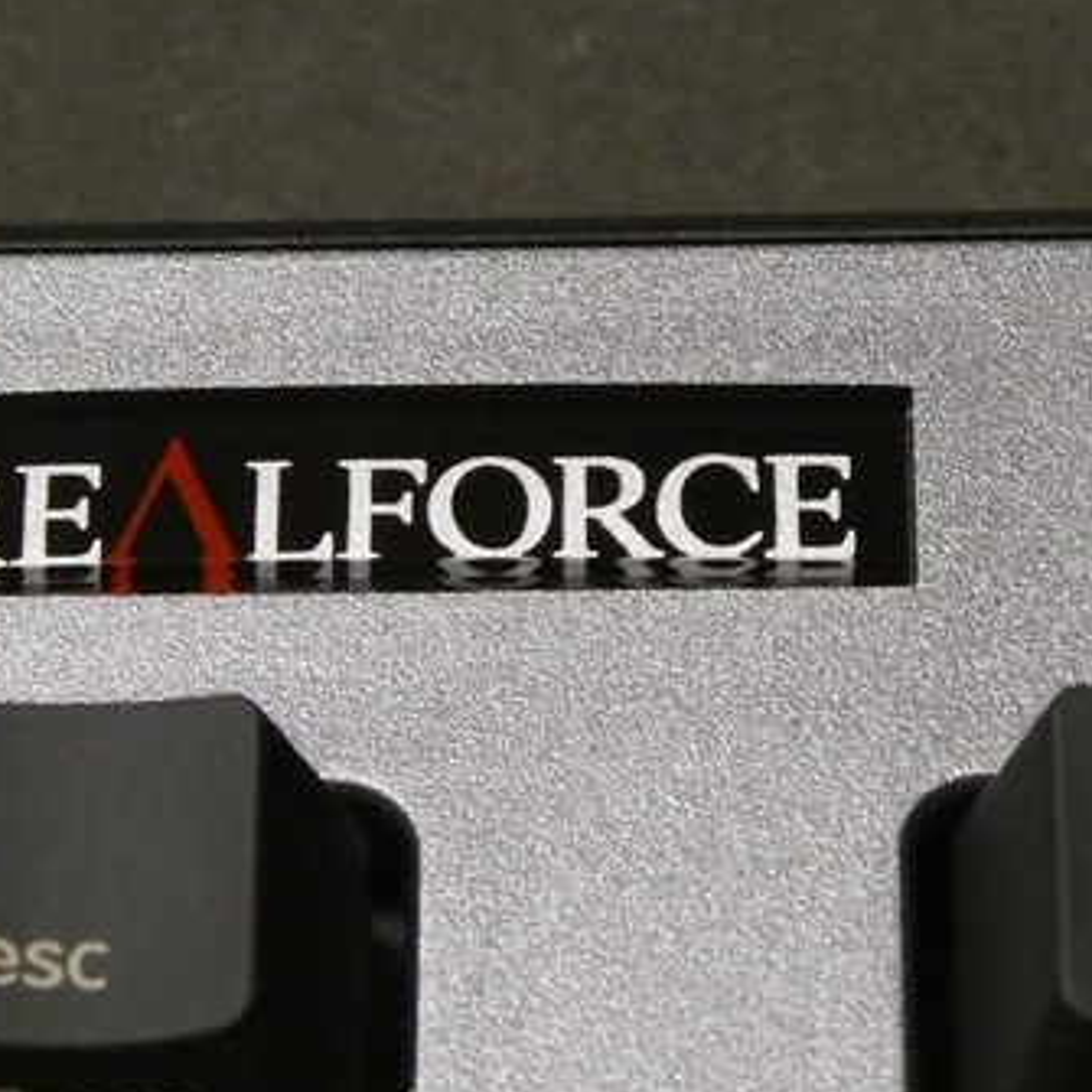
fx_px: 7995
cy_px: 492
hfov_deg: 7.8
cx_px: 372
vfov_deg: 7.8
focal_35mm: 224
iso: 1600
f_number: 5.1
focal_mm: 19
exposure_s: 1/80
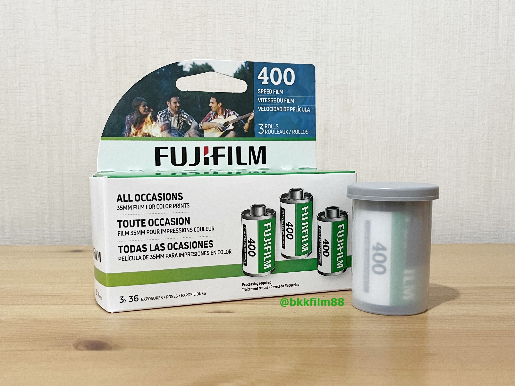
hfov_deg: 67.3
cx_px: 258
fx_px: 387
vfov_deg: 53.1
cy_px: 193
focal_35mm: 26
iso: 320
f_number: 1.6
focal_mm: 5.1
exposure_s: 1/50
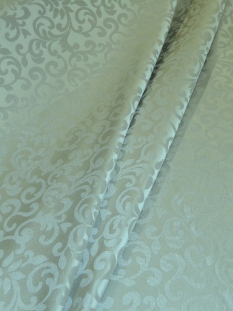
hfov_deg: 27.0
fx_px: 485
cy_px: 156
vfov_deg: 35.5
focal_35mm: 54
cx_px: 116
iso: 400
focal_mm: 9.6
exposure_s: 1/60
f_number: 4.9
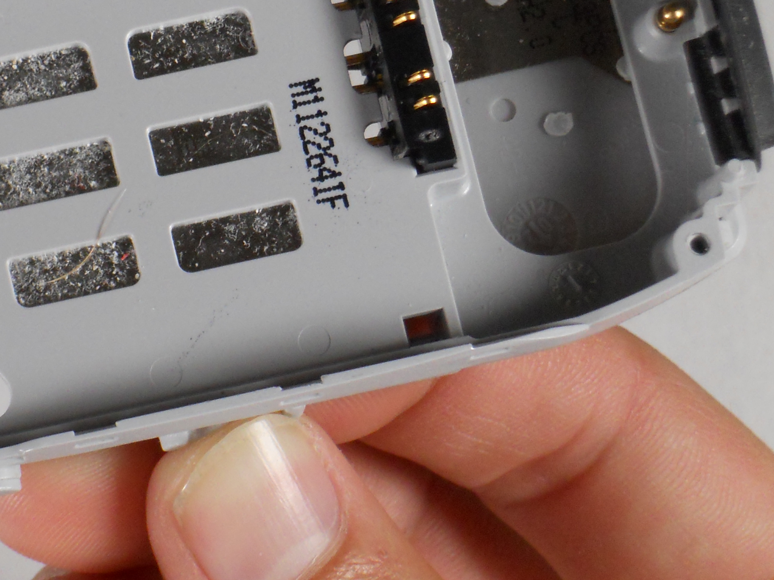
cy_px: 231
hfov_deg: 11.2
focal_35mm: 175
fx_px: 3912
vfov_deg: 8.5
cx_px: 19
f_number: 4.9
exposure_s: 1/160
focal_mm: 15.5
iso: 400
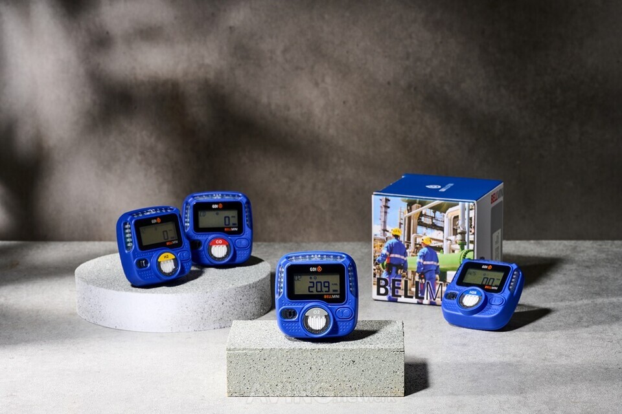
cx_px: 311
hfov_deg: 19.5
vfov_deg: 13.0
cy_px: 207
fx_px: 1814
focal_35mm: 105
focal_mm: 105
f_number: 16
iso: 200
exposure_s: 1/125
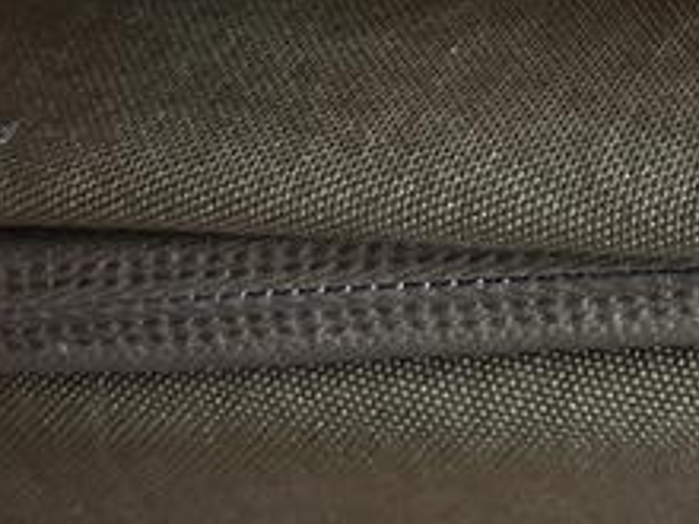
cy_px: -580
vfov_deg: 10.4
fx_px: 2625
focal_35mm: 130
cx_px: 1357
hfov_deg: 13.3
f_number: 1.6
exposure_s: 1/121
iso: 64
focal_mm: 5.1
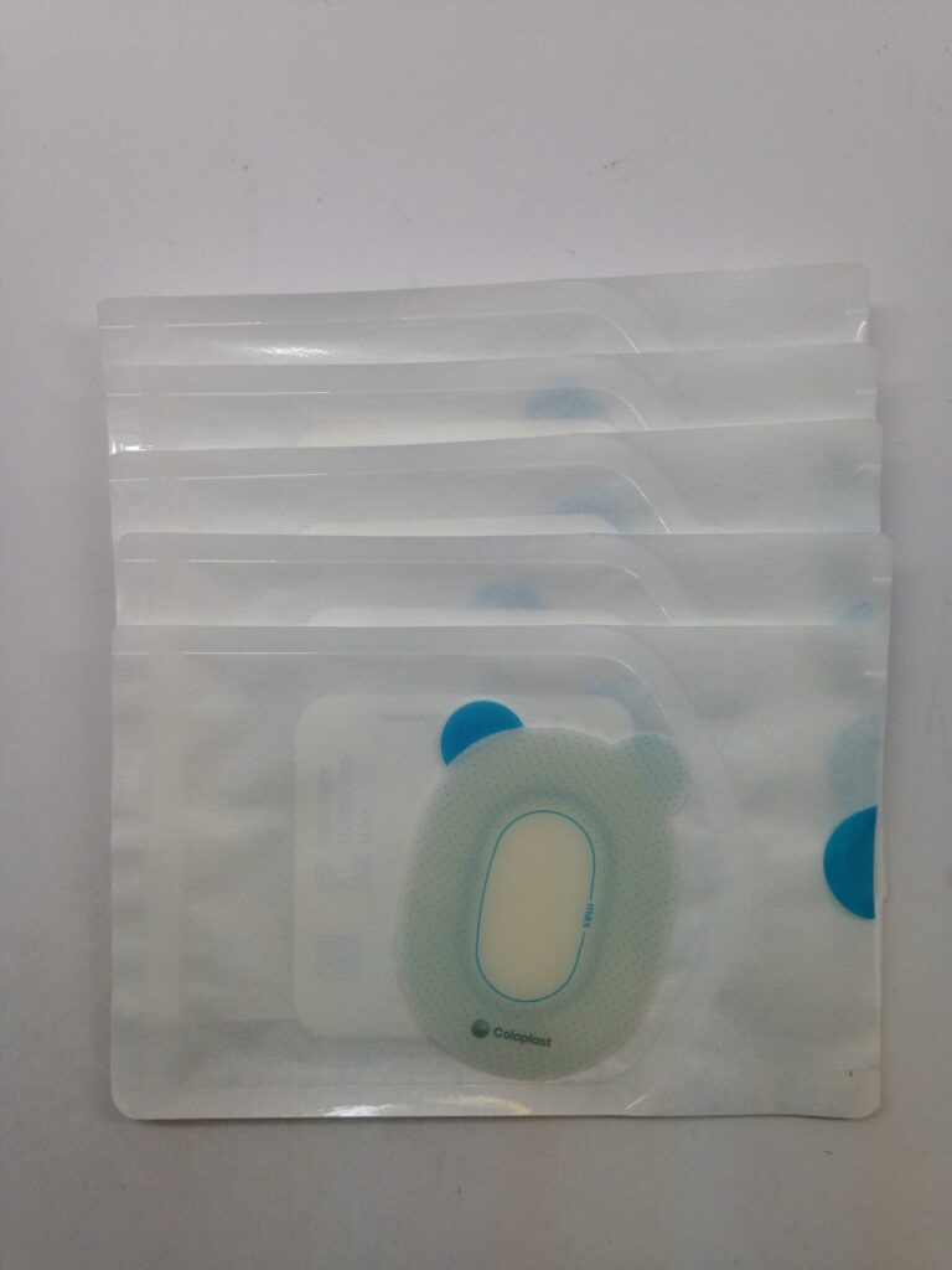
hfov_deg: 42.9
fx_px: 1210
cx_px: 476
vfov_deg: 55.4
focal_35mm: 33
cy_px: 635
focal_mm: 4.12
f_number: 2.4
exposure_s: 1/120
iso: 80
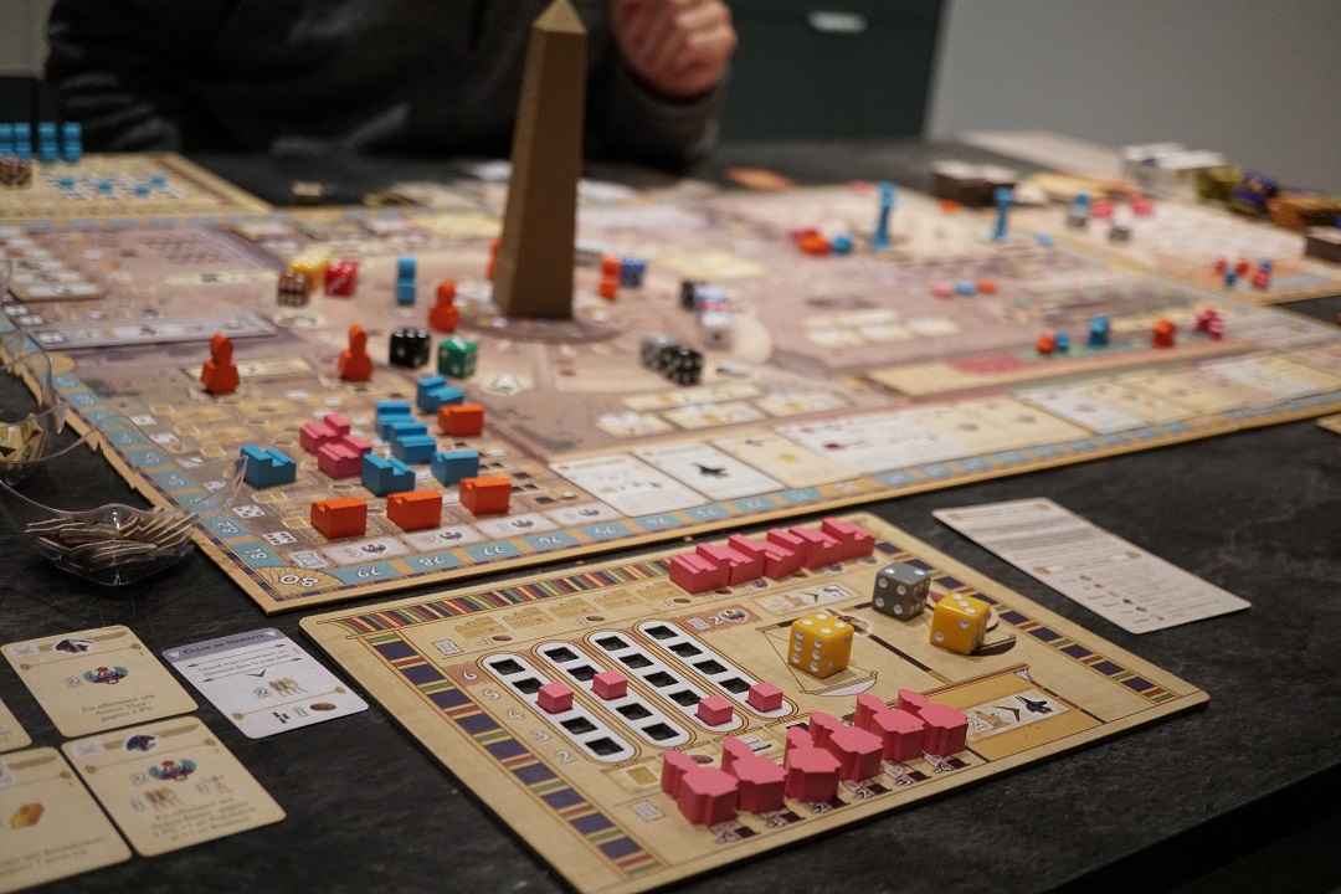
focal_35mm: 45
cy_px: 447
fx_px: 1676
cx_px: 670
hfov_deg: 43.6
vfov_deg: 29.9
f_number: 3.5
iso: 3200
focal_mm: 30
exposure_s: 1/160
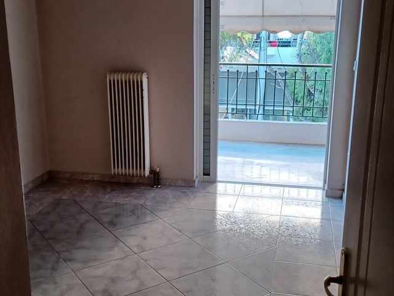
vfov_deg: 54.9
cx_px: 197
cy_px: 148
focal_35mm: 25
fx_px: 285
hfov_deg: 69.4
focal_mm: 4.6
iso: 250
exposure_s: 1/33
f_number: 1.8
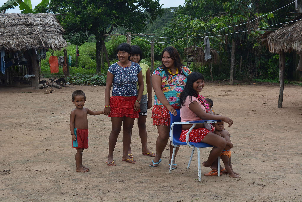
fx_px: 478
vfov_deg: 23.8
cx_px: 151
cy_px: 101
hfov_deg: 35.0
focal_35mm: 57
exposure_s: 1/200
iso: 200
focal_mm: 38
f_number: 7.1
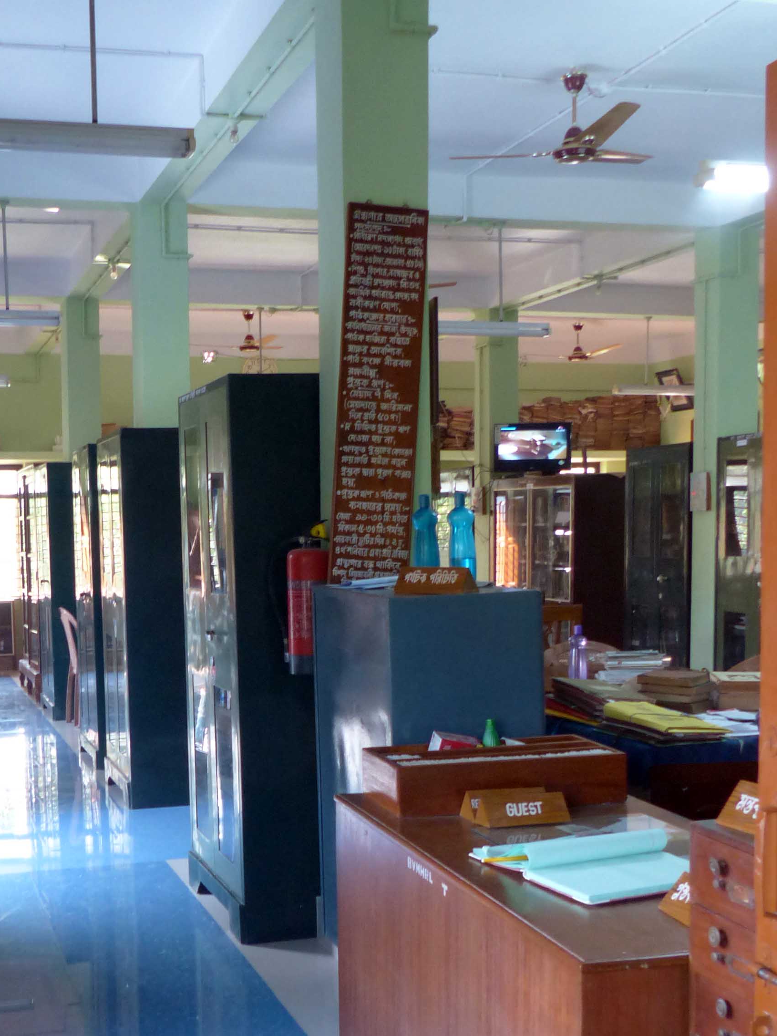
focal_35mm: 44
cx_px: 214
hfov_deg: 32.4
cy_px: 627
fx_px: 1317
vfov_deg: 42.7
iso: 200
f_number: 2.8
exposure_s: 1/25
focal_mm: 4.5
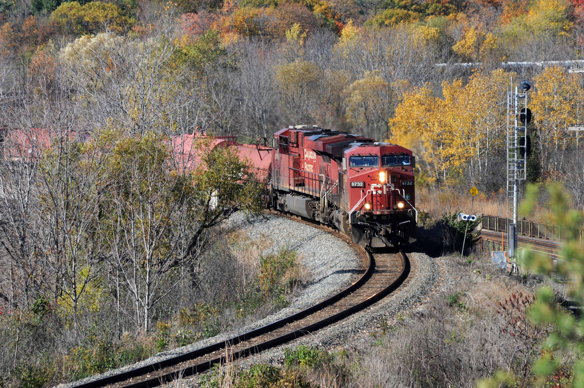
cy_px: 194
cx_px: 292
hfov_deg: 6.9
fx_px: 4863
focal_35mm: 300
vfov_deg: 4.6
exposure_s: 1/500
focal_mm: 300
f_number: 11
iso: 400
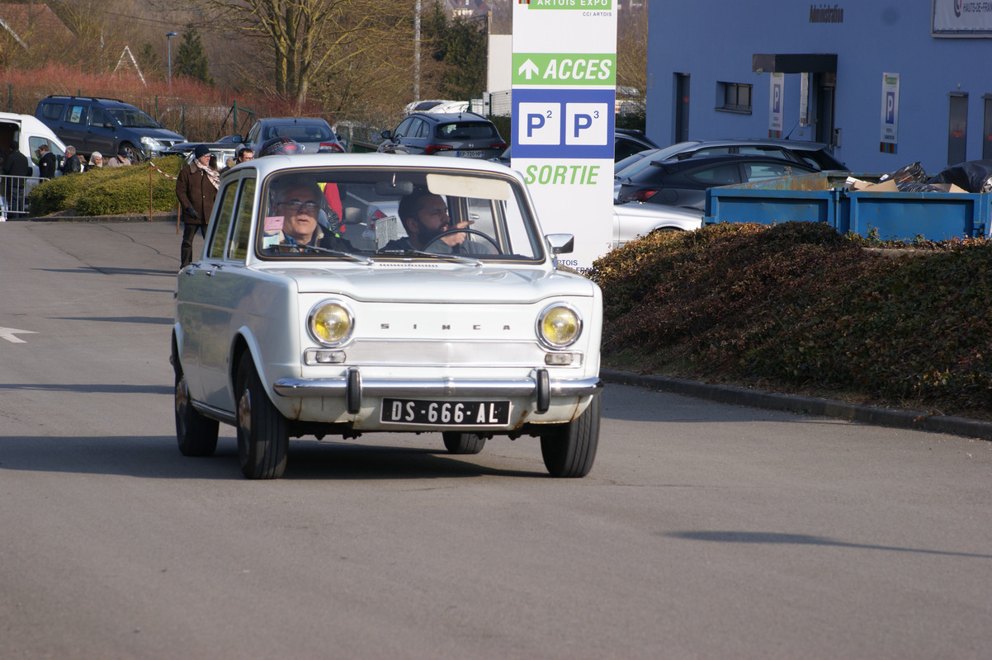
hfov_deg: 13.0
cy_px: 330
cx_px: 496
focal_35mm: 158
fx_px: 4337
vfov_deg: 8.7
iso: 100
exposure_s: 1/250
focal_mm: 105
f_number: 9
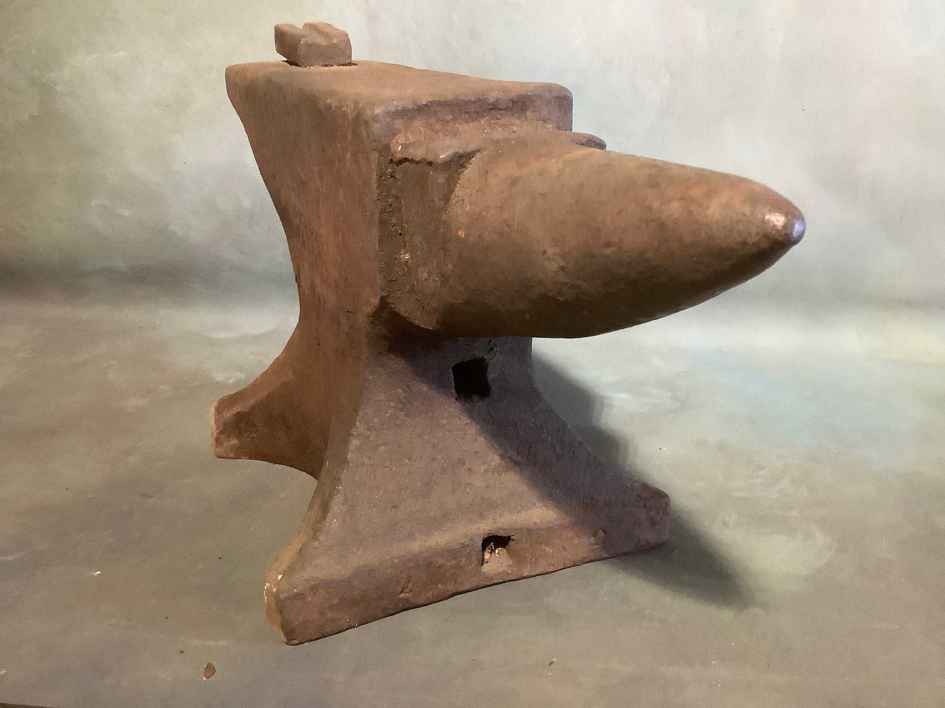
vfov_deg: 45.4
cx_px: 472
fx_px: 846
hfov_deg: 58.4
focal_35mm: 31
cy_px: 354
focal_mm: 3.3
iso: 400
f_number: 2.4
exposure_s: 1/30
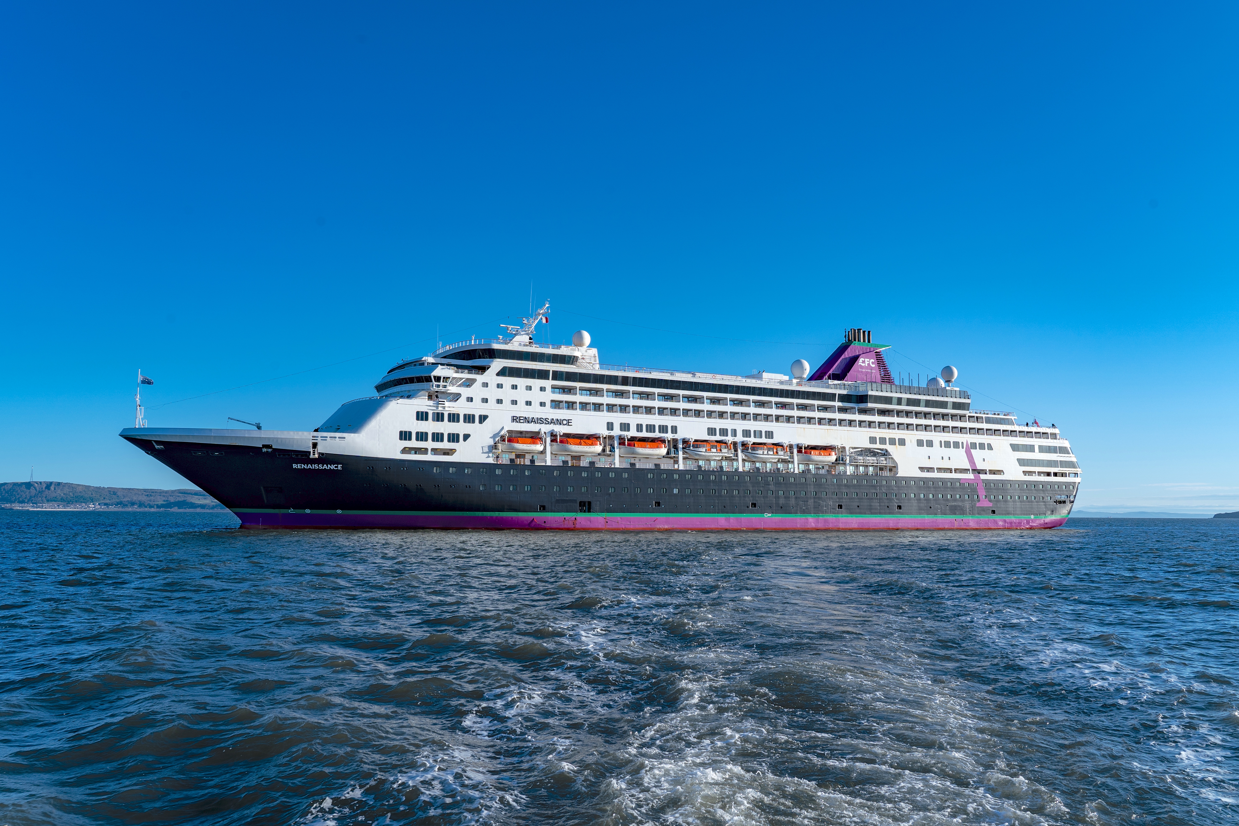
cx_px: 620
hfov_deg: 67.4
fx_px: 929
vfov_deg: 47.9
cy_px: 413
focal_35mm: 27
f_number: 11
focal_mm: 27
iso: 125
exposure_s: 1/200
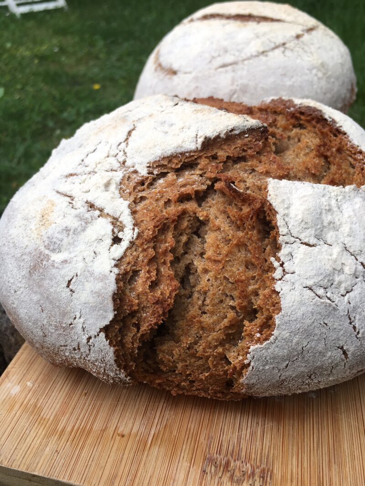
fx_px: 408
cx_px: 182
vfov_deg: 61.7
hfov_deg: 48.2
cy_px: 243
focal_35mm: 29
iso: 25
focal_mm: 4.15
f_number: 2.2
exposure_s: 1/379
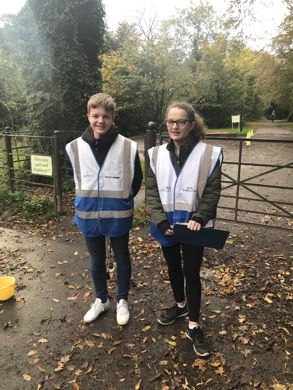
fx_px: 316
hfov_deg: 49.7
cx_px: 146
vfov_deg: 63.4
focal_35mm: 28
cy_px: 195
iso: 32
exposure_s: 1/100
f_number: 1.8
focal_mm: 3.99
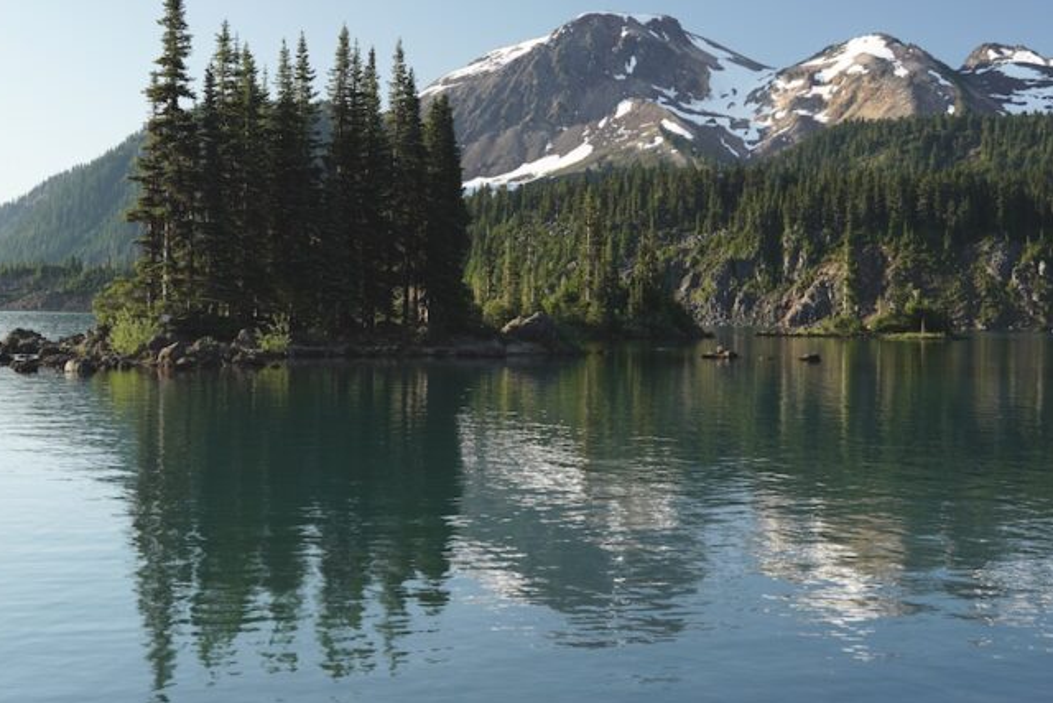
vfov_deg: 25.0
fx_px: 1580
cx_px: 296
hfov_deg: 36.2
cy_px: 288
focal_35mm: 54
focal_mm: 24
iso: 100
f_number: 5.6
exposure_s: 1/80
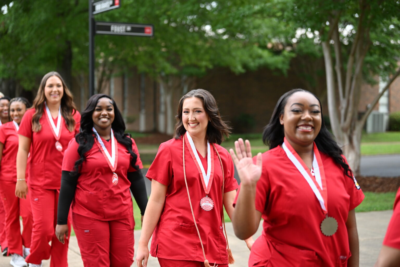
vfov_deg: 19.5
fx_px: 778
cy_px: 134
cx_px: 200
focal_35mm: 70
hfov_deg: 28.8
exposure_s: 1/800
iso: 1250
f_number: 2.8
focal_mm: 70
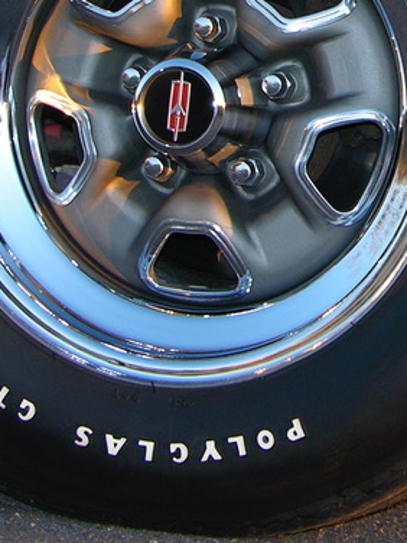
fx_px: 1866
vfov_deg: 16.2
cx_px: 433
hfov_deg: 12.3
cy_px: -14
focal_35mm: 119
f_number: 2.8
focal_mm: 8.9
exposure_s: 1/60
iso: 50
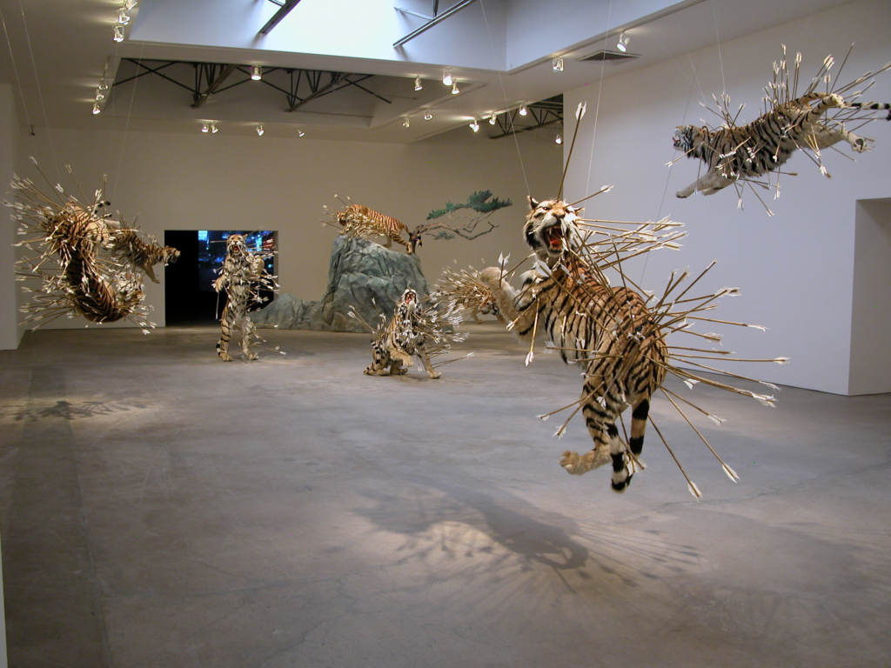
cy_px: 334
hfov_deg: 54.0
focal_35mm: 34
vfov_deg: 41.8
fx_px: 875
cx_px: 446
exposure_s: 1/6.6
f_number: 2.8
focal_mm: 8.9
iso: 100
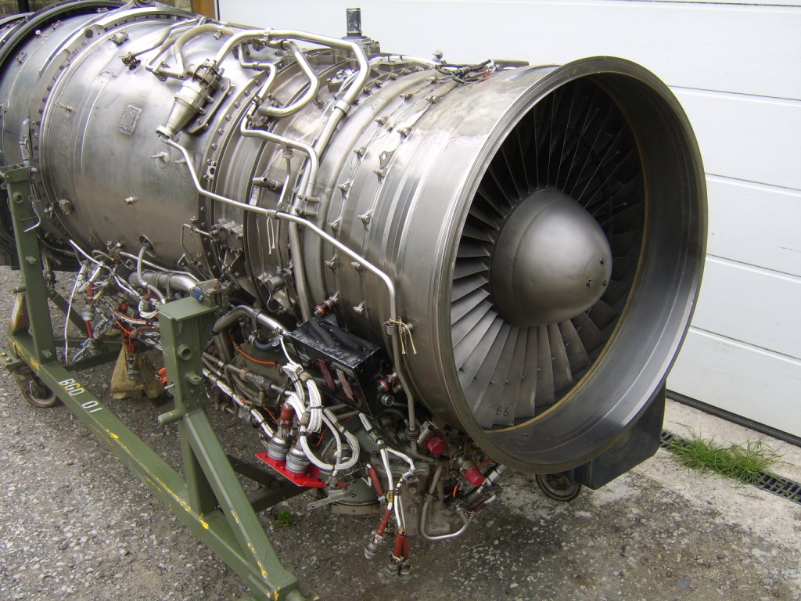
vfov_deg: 45.4
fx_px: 717
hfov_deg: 58.4
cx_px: 400
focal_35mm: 31
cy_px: 300
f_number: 4
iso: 71
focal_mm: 8.13
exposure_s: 1/136
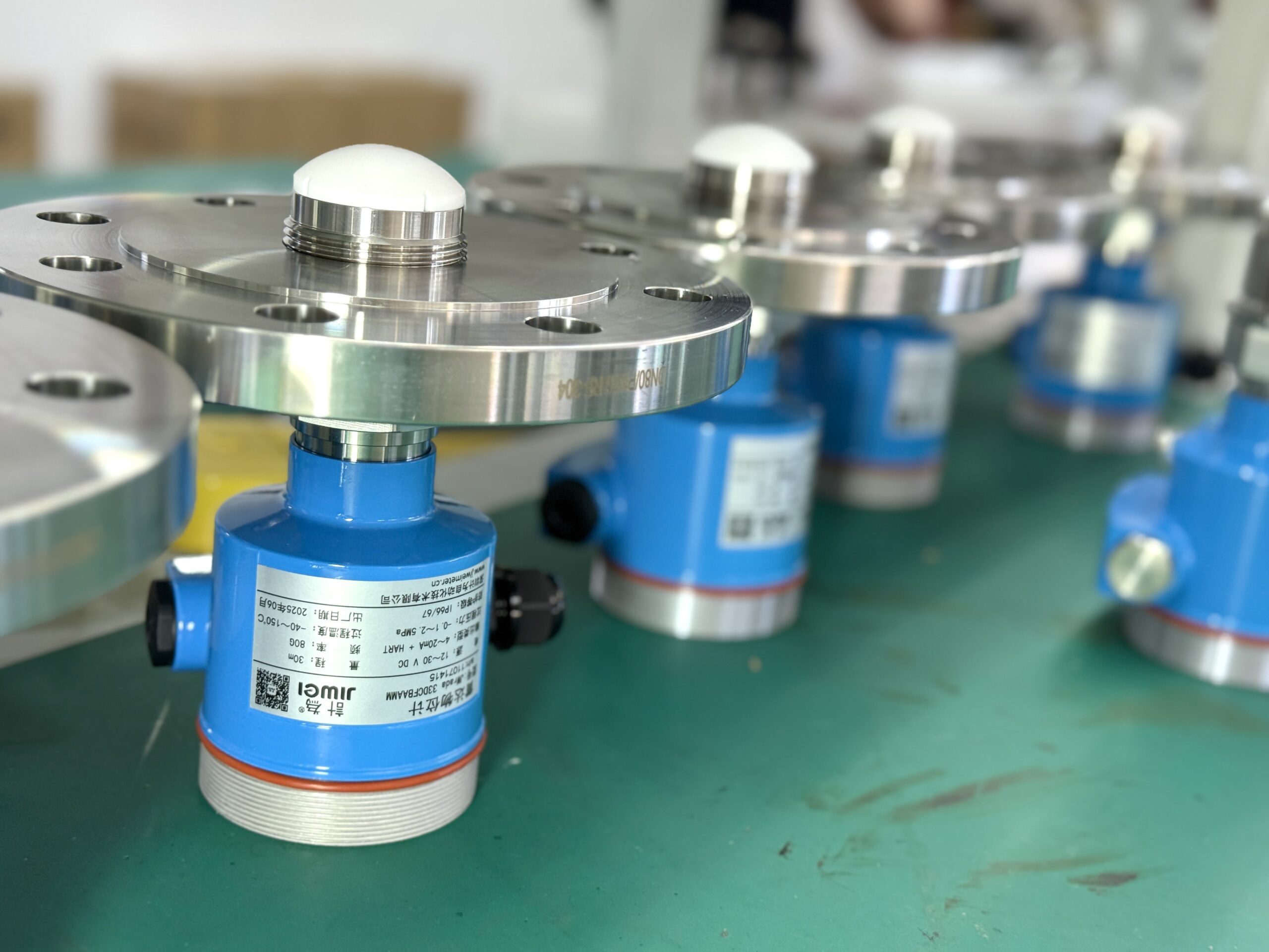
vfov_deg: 30.3
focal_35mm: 48
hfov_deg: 39.7
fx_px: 1760
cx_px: 634
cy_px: 476
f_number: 1.78
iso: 125
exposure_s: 1/100
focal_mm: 6.76
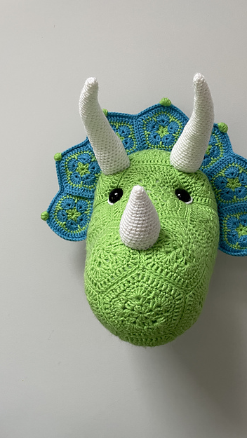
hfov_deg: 40.0
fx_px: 337
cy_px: 219
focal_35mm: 29
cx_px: 153
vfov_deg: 66.1
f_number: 1.6
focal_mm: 4.2
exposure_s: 1/77
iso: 125
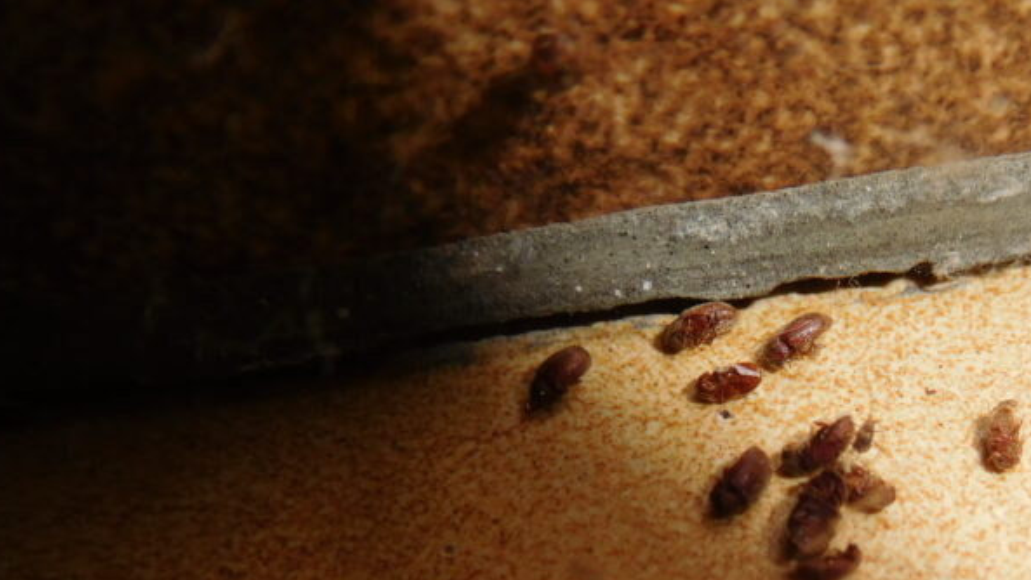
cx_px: 868
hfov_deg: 41.3
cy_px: 639
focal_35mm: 47
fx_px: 1285
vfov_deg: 23.8
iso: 125
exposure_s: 1/30
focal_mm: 4.5
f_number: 6.8
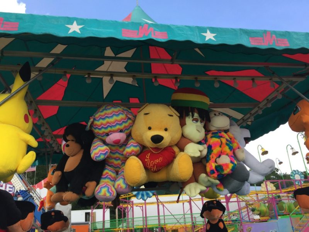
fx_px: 259
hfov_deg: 61.7
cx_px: 154
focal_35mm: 29
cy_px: 116
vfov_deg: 48.2
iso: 32
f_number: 2.2
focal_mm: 4.15
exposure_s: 1/534
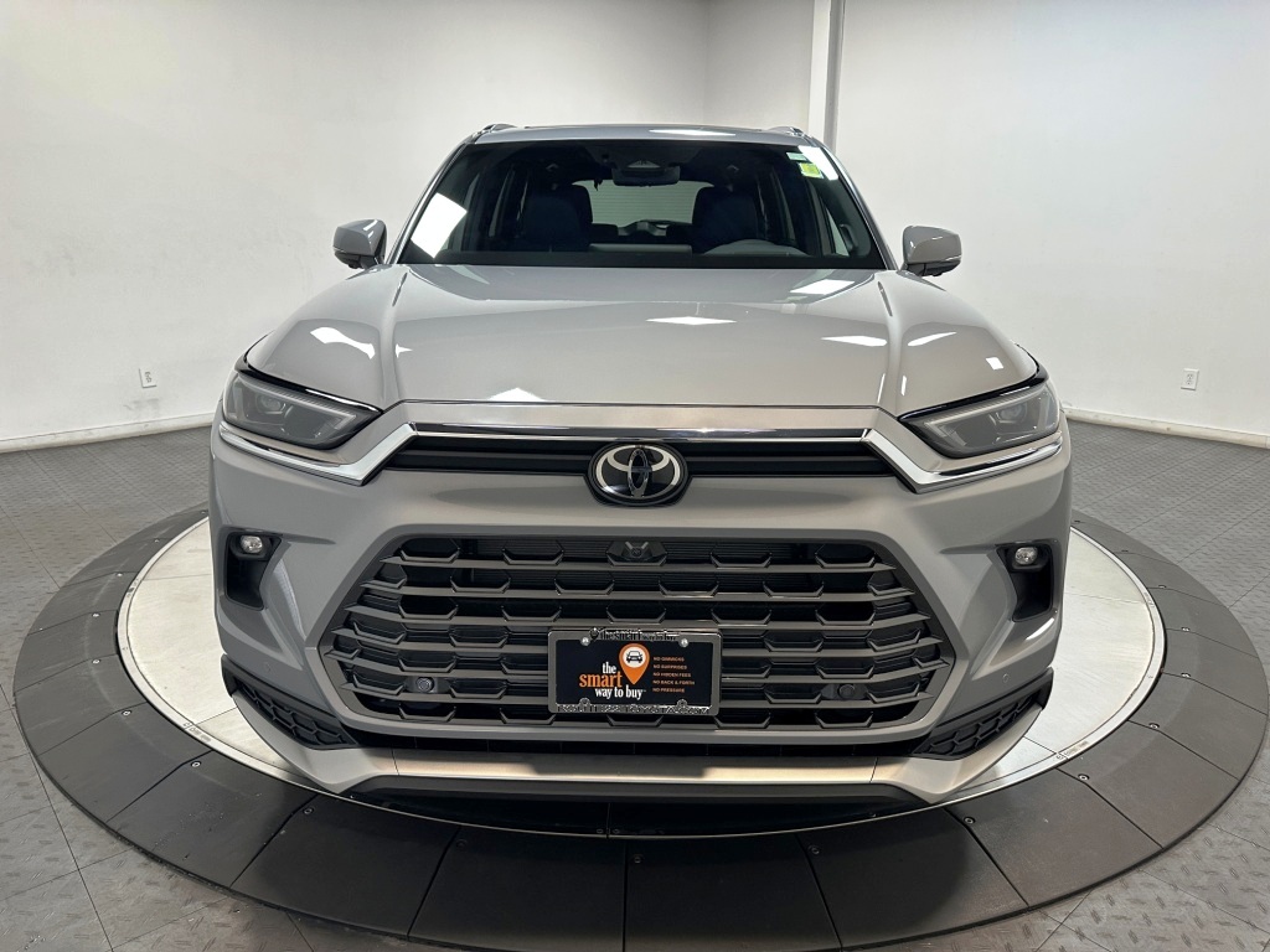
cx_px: 635
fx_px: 881
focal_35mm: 24
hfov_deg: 71.6
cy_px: 476
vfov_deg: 56.8
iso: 250
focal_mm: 6.86
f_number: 1.78
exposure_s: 1/60
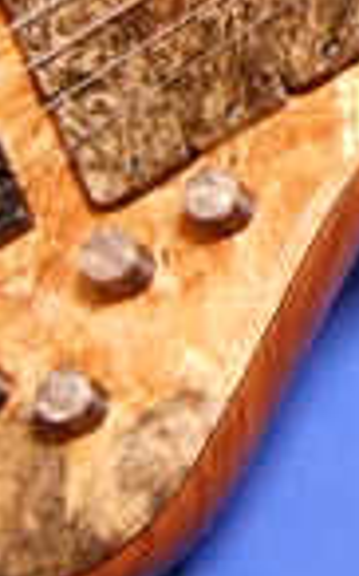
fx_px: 2619
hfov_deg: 7.2
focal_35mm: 167
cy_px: -292
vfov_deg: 12.0
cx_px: 974
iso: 154
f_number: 2.7
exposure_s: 1/4
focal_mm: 7.5
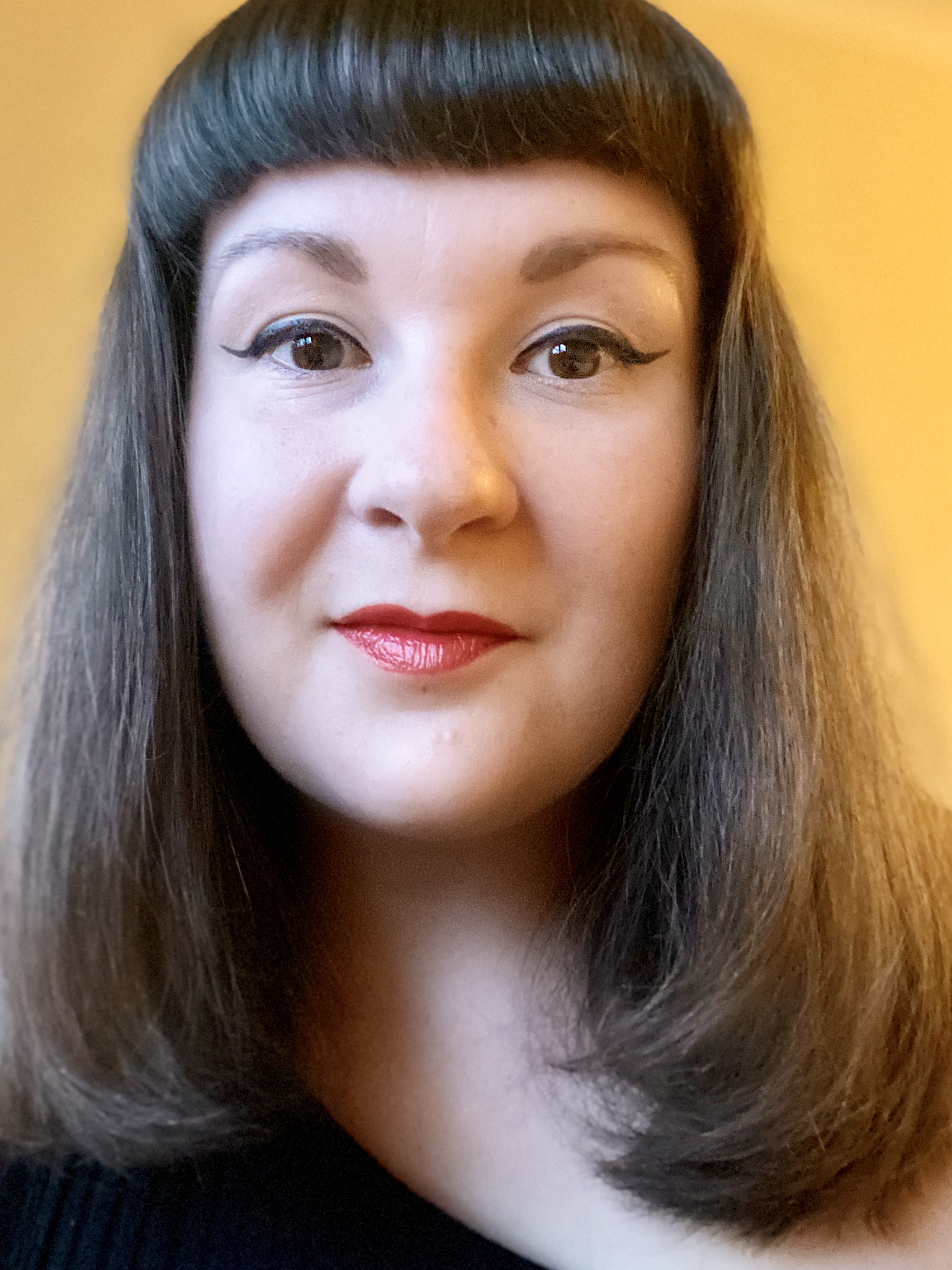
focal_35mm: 33
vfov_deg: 55.3
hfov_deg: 42.9
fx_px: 1210
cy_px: 591
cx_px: 442
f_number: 2.2
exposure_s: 1/14
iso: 1000
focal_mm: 2.71
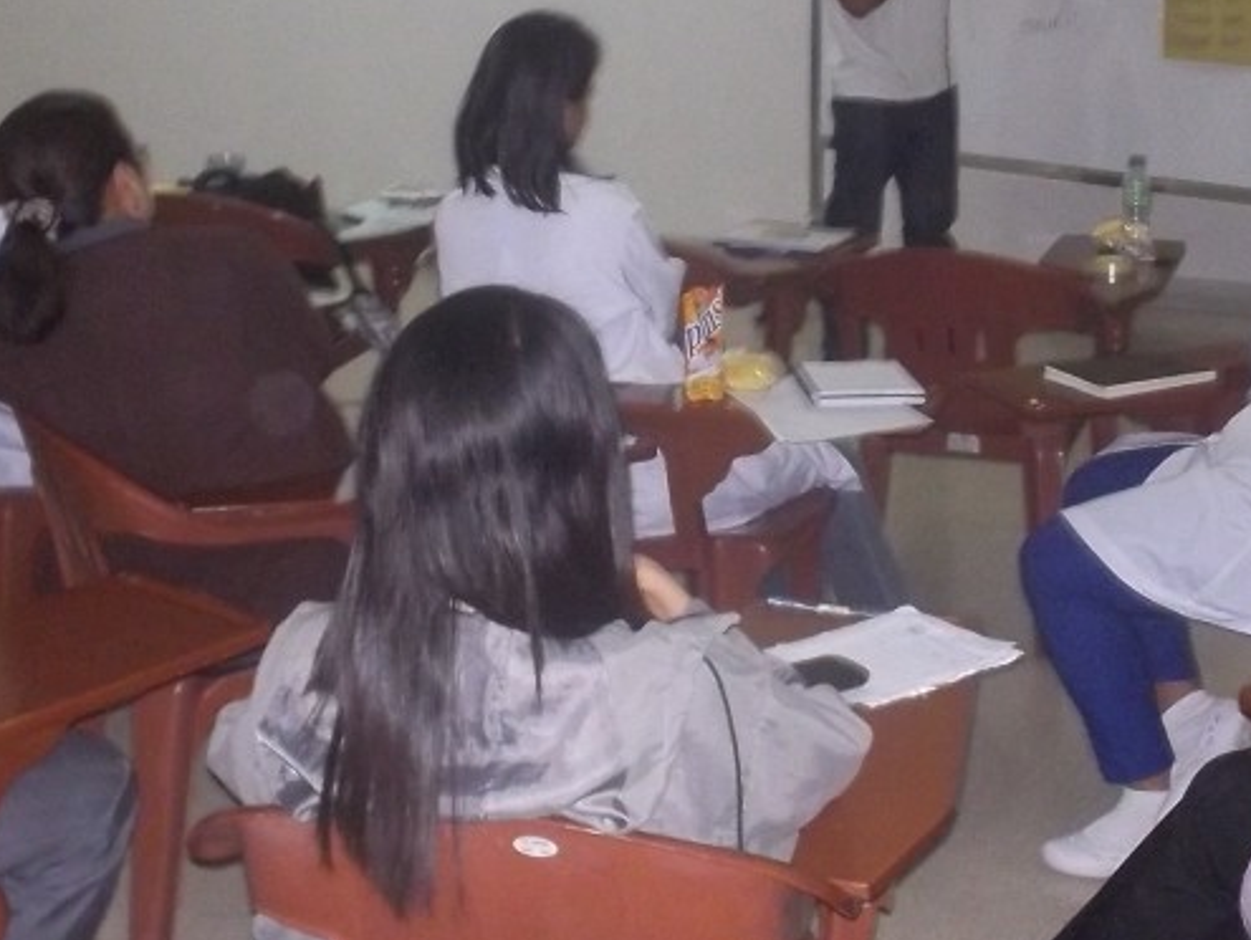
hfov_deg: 32.2
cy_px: 191
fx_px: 2170
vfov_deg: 24.1
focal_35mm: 60
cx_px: 632
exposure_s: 1/30
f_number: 3.3
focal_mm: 4.1
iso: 400
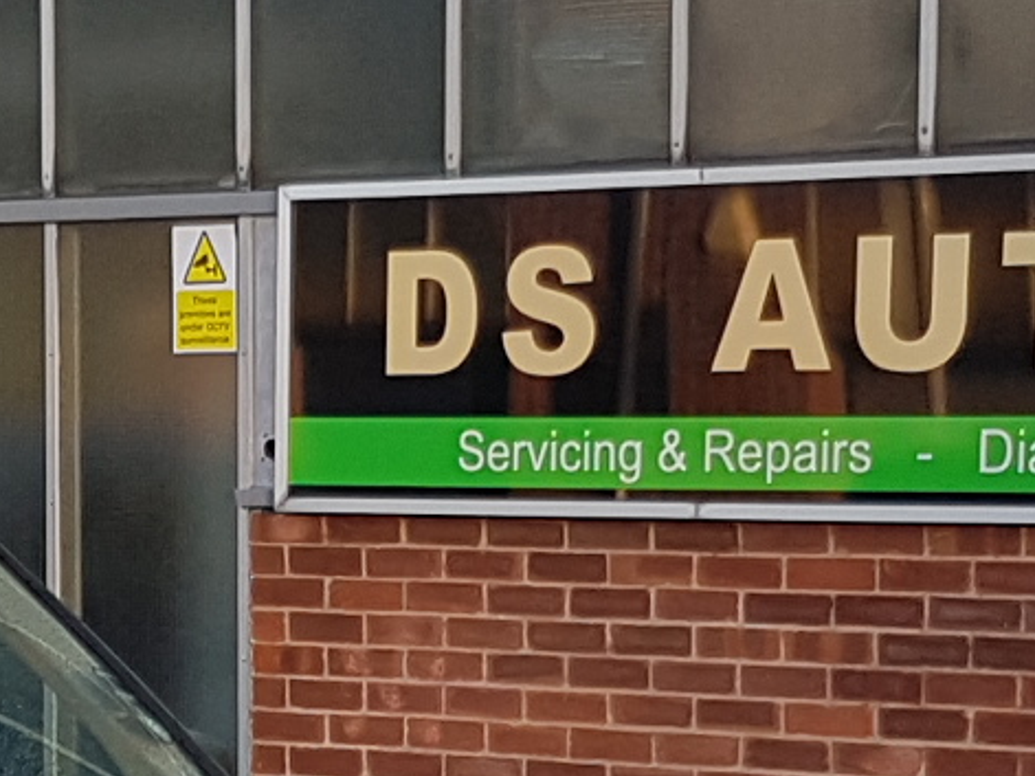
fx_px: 4753
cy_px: 717
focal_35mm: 159
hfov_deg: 12.4
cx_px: 204
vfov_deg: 9.3
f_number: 1.7
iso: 40
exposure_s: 1/388
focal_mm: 4.2
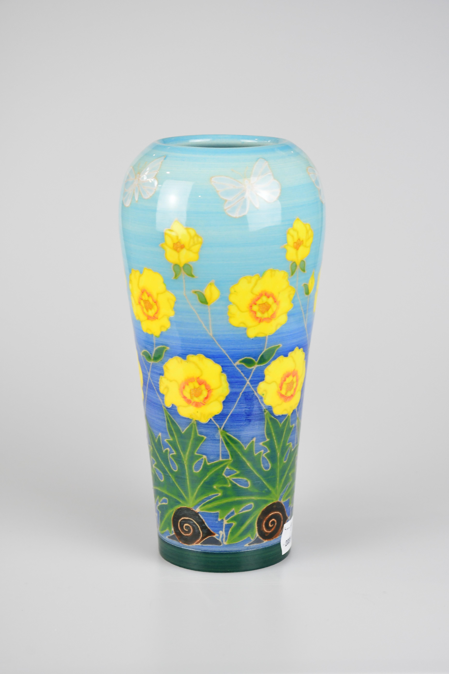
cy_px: 337
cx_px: 224
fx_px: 1684
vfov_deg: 22.6
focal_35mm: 90
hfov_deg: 15.2
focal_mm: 60
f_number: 9
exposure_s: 1/125
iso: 1600
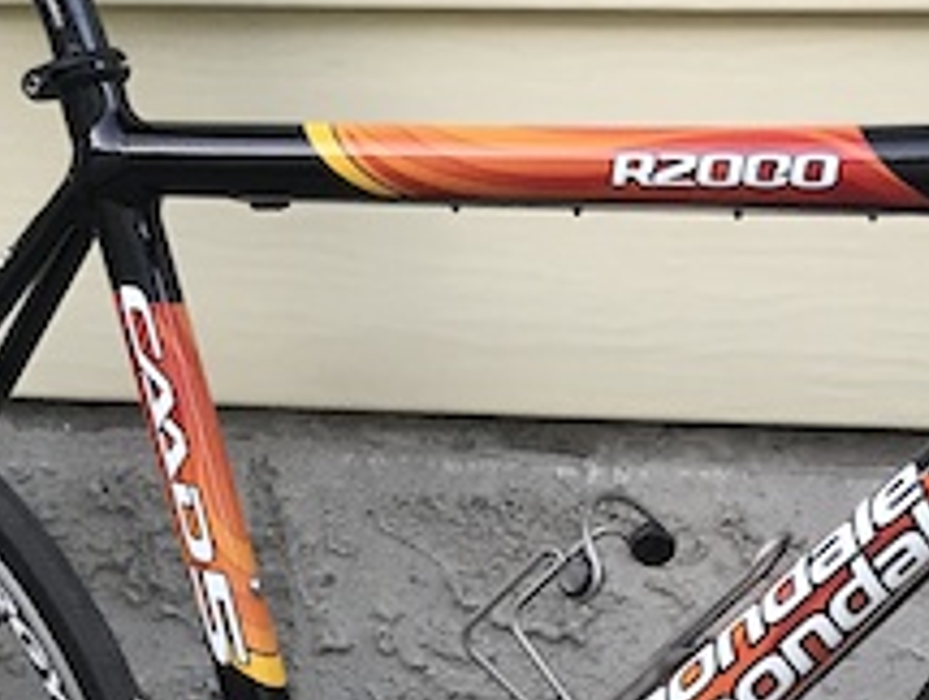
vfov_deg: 14.1
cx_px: 735
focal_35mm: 104
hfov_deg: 18.7
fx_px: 2796
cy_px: 691
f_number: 1.8
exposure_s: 1/30
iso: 32
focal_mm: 3.99
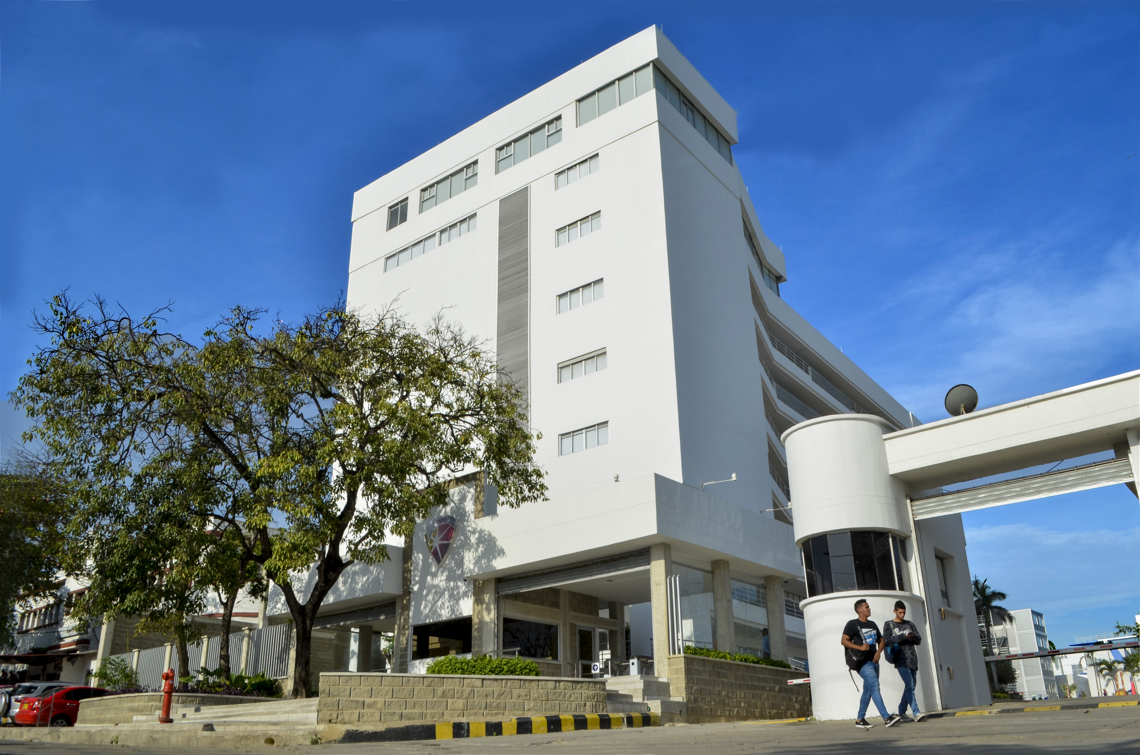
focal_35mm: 27
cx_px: 570
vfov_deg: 47.7
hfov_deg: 67.5
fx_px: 853
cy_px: 378
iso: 250
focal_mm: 18
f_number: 13
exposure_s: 1/400
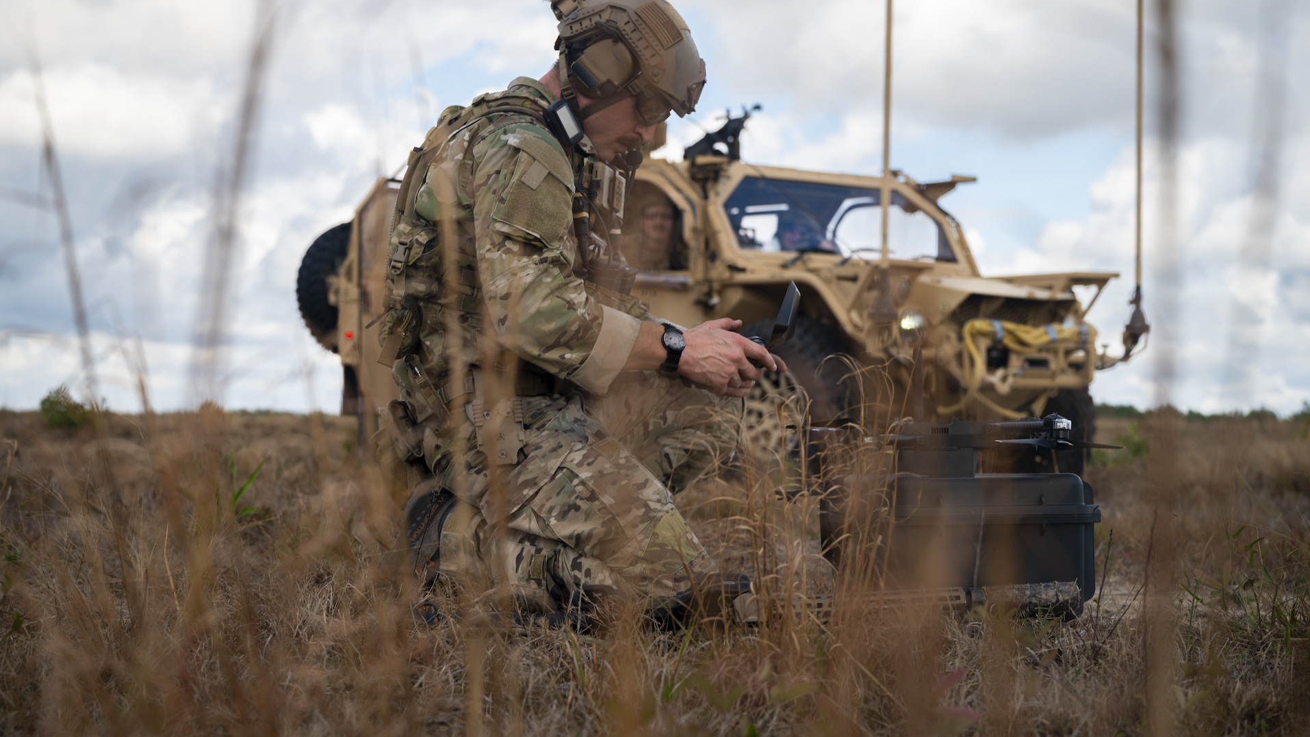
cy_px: 359
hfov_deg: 34.9
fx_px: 2084
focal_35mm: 60
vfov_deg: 20.1
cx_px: 658
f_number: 4.8
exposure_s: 1/180
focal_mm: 57
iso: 100
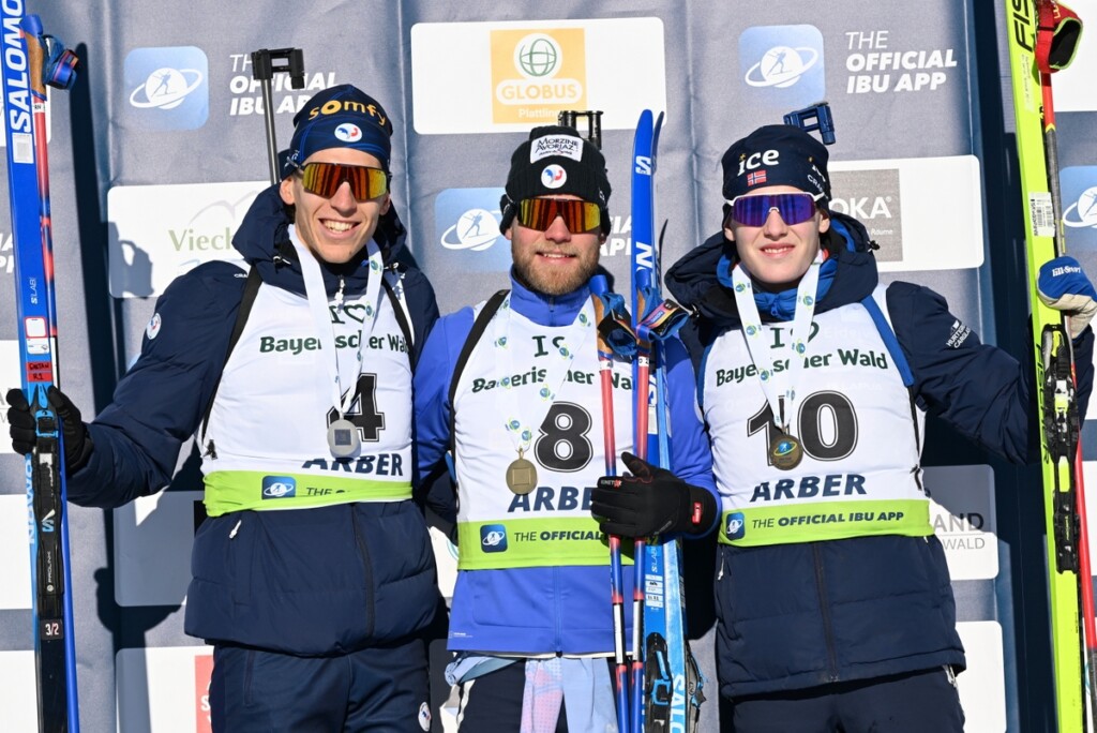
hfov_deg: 25.3
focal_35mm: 80
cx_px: 548
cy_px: 366
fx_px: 2439
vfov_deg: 17.1
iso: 200
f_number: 5.6
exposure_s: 1/2000
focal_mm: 80
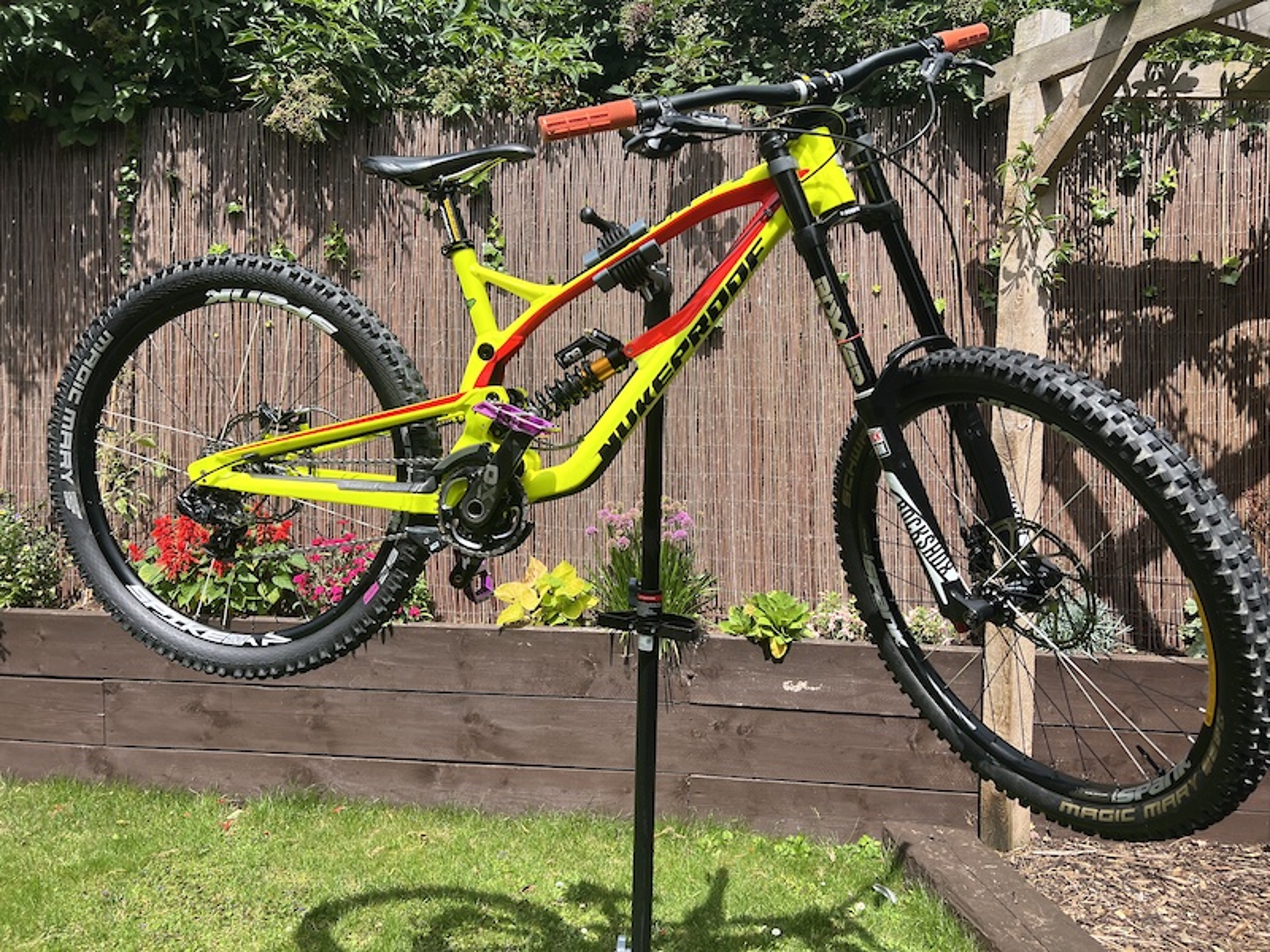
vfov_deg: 53.1
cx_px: 635
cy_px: 476
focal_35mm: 26
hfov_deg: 67.3
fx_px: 954
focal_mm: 5.7
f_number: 1.5
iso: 50
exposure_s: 1/2252
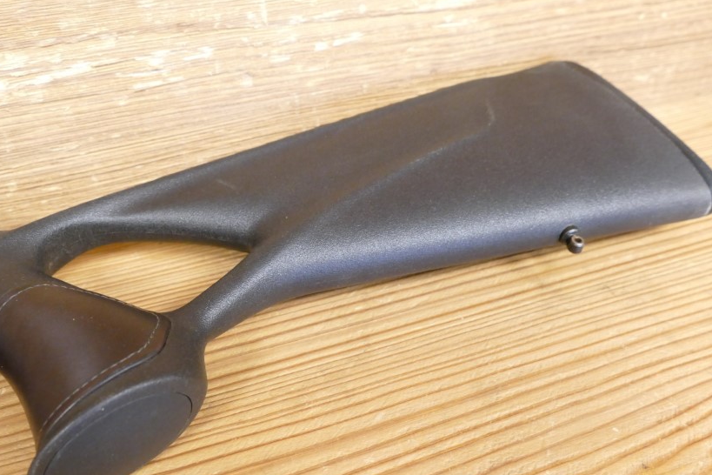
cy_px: 273
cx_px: 323
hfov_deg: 55.7
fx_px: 672
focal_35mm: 34
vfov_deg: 38.8
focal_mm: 10.6
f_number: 3
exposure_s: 1/60
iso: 1600
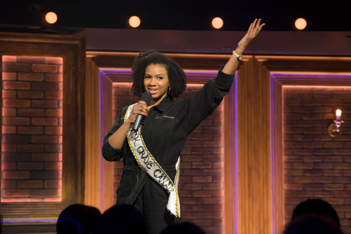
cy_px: 117
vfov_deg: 9.2
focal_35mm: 150
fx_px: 1463
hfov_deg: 13.7
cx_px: 176
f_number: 6.3
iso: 6400
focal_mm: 150
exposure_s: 1/160
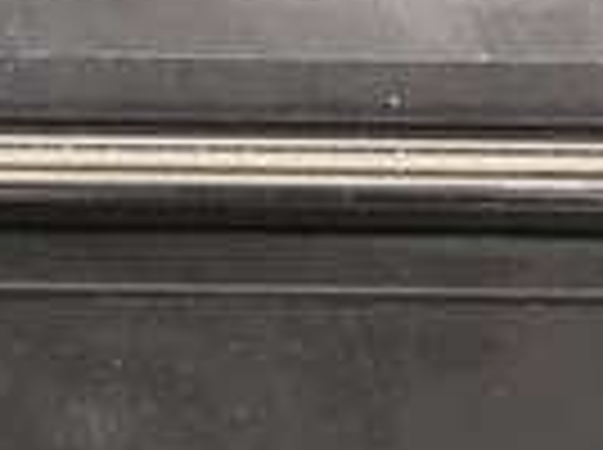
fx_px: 2417
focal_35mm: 139
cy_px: 36
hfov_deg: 14.0
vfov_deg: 10.6
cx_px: -22
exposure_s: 1/33
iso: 40
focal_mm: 4.15
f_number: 2.2
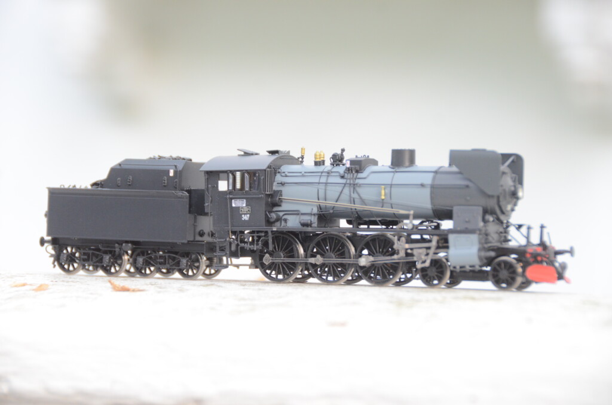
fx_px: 2672
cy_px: 202
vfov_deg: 8.7
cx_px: 306
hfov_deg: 13.1
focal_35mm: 158
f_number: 5.3
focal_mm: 105
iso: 1400
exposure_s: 1/125
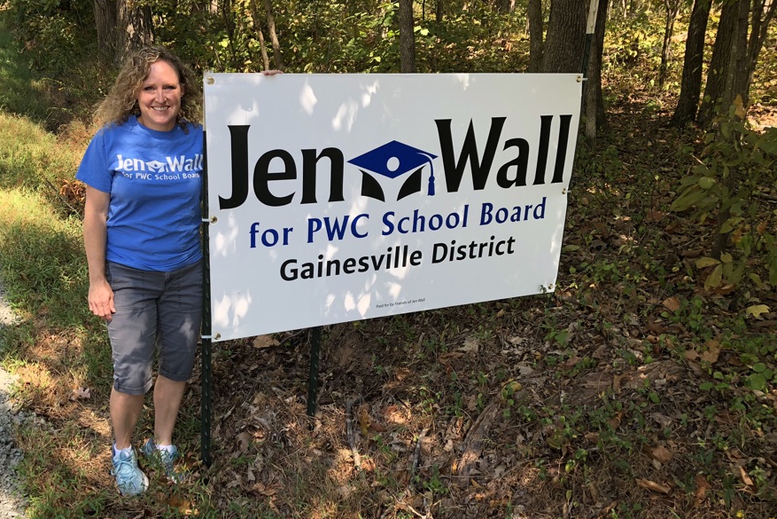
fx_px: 734
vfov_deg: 38.9
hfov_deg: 55.6
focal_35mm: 34
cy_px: 279
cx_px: 336
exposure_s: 1/177
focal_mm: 3.99
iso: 20
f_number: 1.8
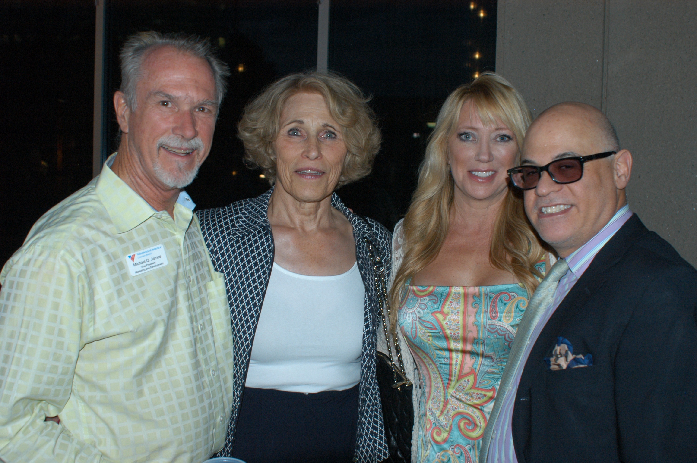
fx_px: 812
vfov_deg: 31.8
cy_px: 232
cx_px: 348
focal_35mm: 42
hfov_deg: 46.4
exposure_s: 1/60
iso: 640
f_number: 4.5
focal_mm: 28
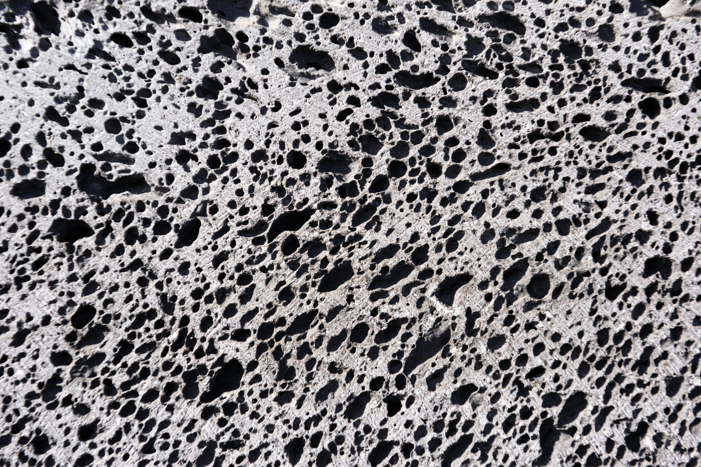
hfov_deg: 28.9
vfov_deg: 19.4
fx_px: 1362
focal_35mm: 70
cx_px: 350
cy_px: 234
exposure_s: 1/320
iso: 200
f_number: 7.1
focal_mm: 70
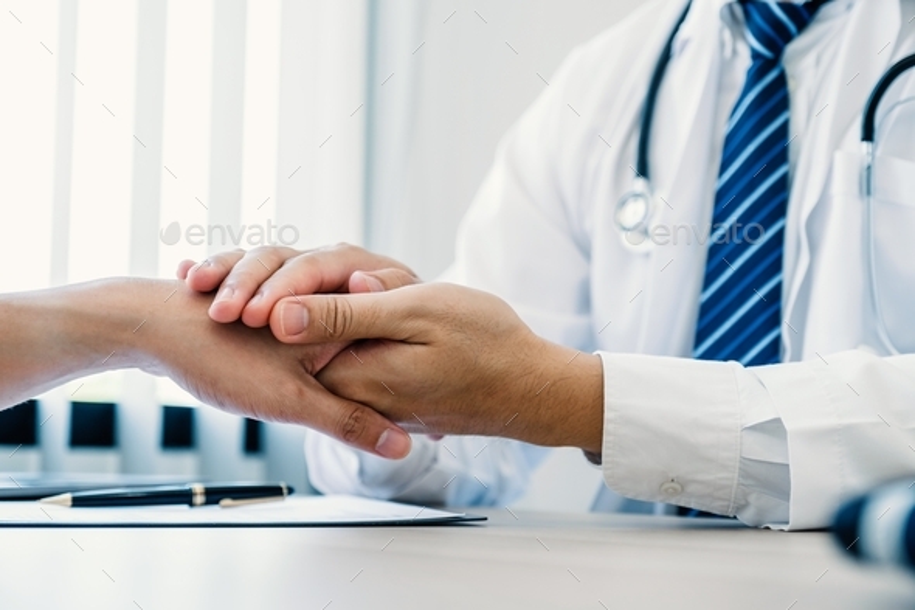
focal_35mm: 58
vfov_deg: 23.4
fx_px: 1474
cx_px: 458
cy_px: 305
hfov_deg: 34.5
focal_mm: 38.8
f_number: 2.8
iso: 400
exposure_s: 1/250
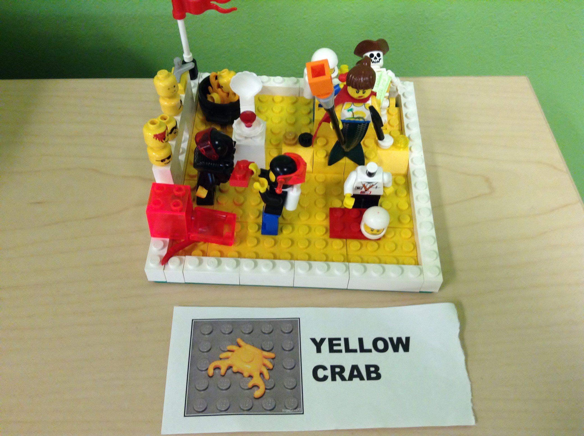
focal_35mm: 33
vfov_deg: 42.8
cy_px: 218
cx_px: 292
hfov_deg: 55.4
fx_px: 556
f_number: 2.4
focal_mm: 3.3
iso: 160
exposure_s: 1/24
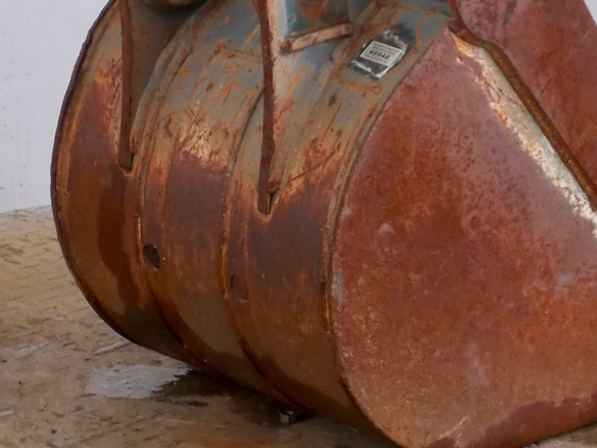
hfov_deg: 10.5
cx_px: 389
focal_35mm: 189
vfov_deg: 7.9
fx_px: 3260
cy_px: 103
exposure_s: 1/40
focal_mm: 17.6
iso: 200
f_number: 5.5
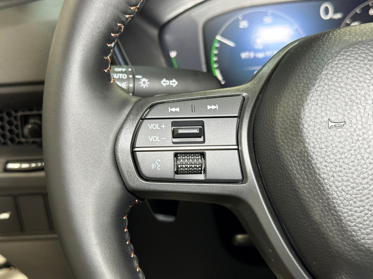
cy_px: 140
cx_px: 186
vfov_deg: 30.3
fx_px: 517
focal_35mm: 48
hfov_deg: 39.7
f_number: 1.78
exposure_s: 1/40
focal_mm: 6.86
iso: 320
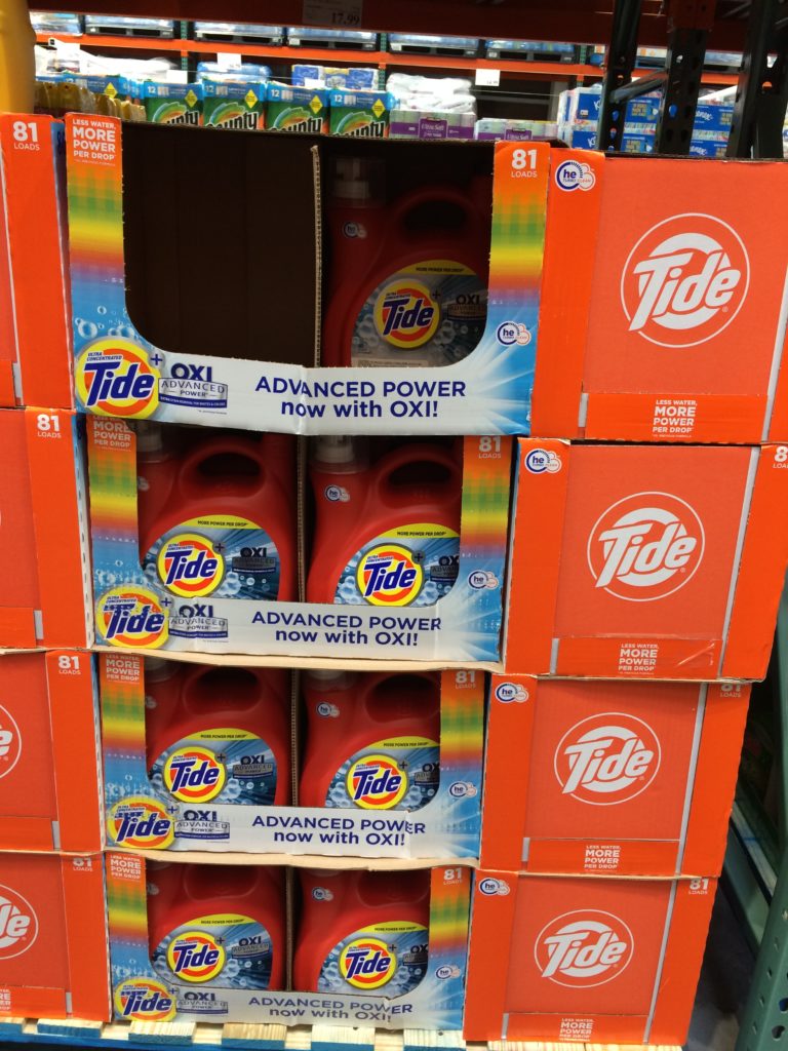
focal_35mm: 29
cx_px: 394
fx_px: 880
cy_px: 526
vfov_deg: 61.7
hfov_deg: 48.2
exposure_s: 1/33
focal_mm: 4.15
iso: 125
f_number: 2.2
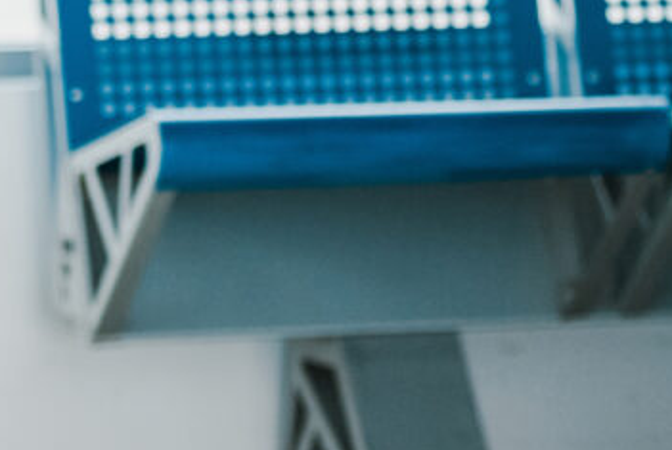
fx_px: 8167
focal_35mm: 437
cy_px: -148
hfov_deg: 4.6
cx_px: 1539
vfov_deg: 3.1
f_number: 3.5
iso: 500
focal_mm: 75
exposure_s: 1/200
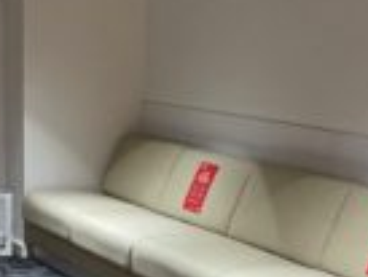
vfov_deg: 12.7
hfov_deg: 16.9
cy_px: 253
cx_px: 89
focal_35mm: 116
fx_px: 1234
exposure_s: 1/40
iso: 640
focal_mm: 5.1
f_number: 1.6
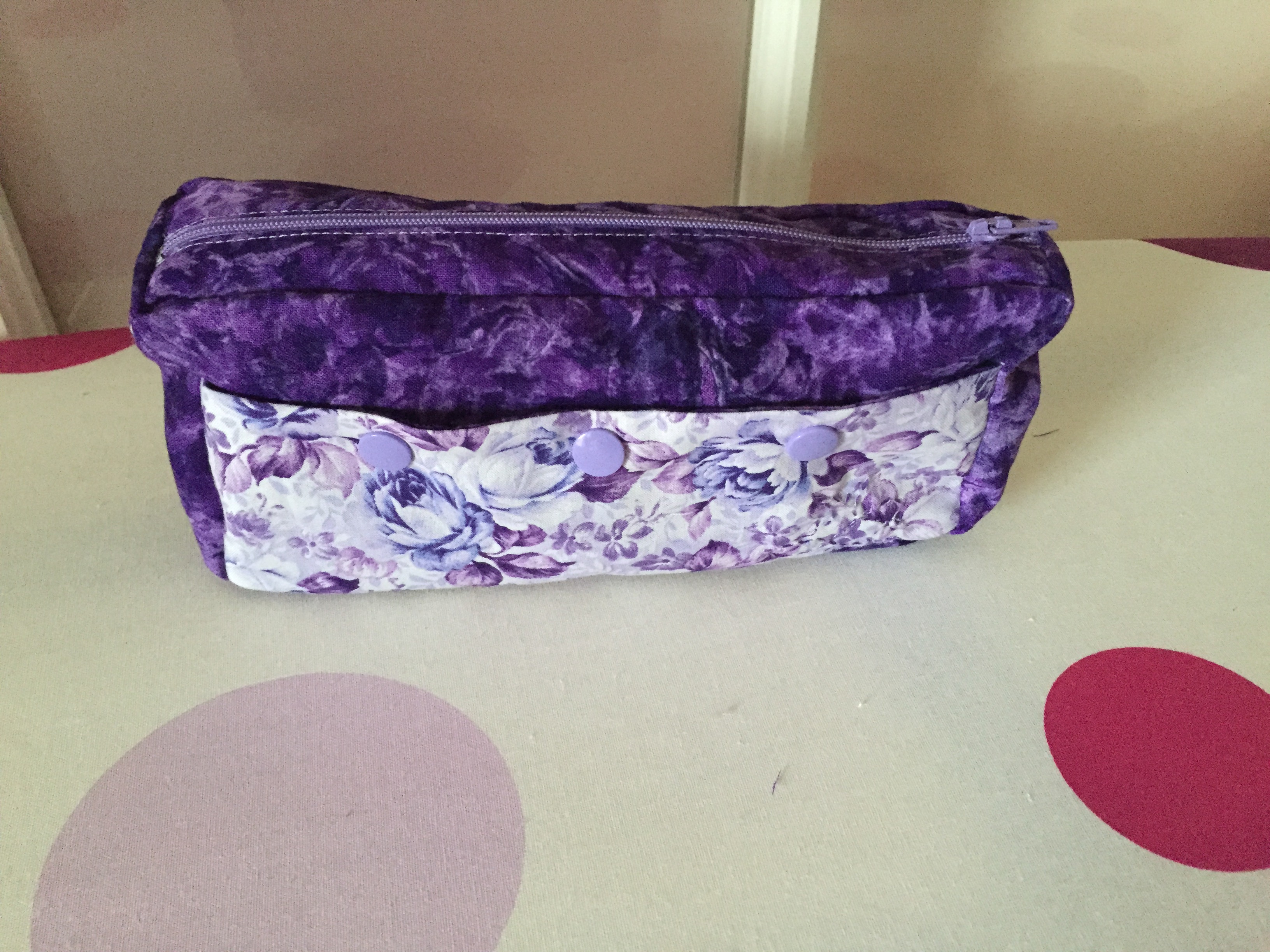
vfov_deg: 48.2
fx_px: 1064
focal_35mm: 29
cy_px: 476
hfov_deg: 61.7
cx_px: 635
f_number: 2.2
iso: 400
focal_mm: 4.15
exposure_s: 1/15
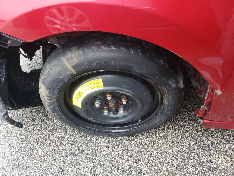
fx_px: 176
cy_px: 88
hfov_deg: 67.3
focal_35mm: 26
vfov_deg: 53.1
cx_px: 117
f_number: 1.5
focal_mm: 4.3
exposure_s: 1/60
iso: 97
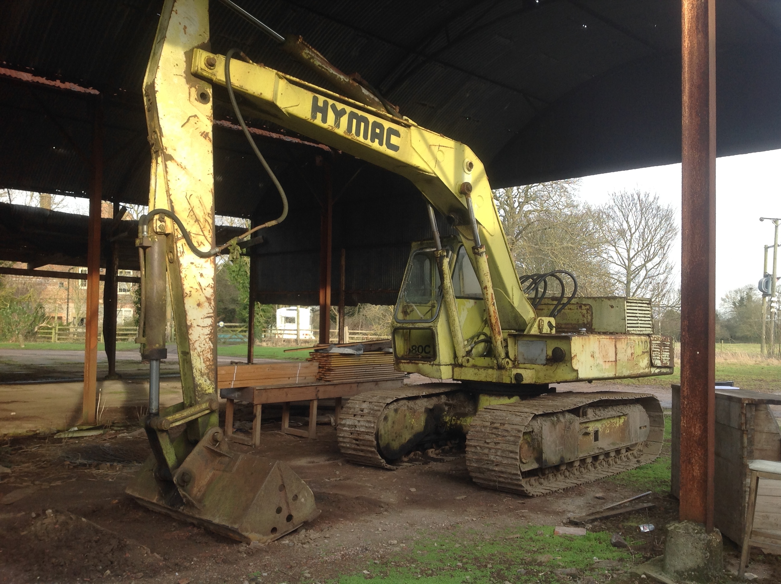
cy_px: 292
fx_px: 788
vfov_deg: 40.6
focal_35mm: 35
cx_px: 390
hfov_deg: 52.7
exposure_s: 1/234
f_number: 2.4
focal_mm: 4.28
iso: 50
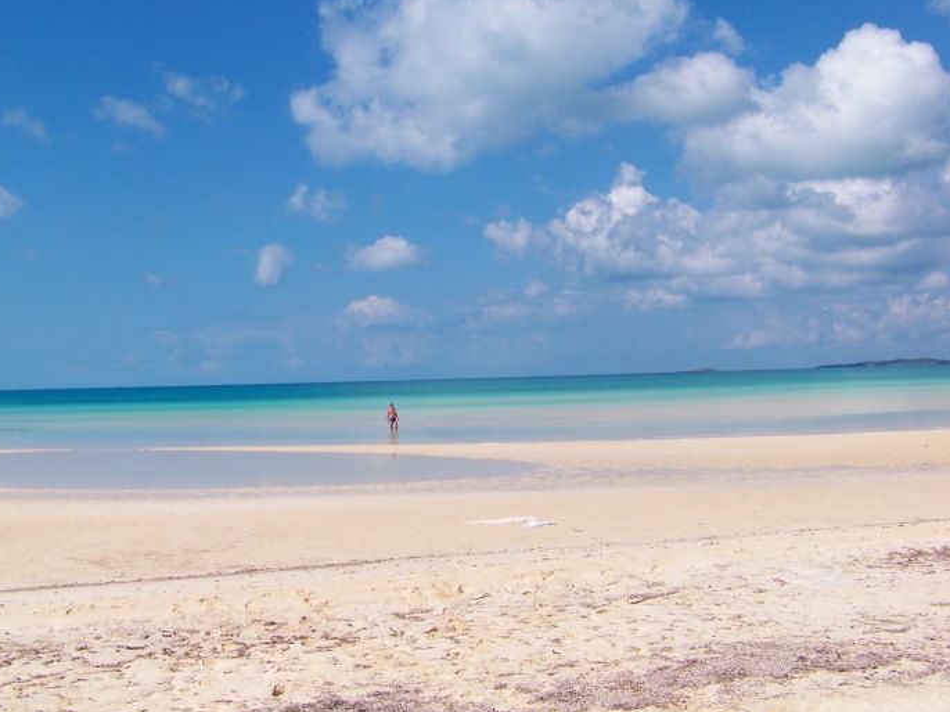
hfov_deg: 44.7
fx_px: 1152
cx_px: 399
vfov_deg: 34.3
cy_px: 321
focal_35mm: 42
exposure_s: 1/1000
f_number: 4
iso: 64
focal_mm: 5.85
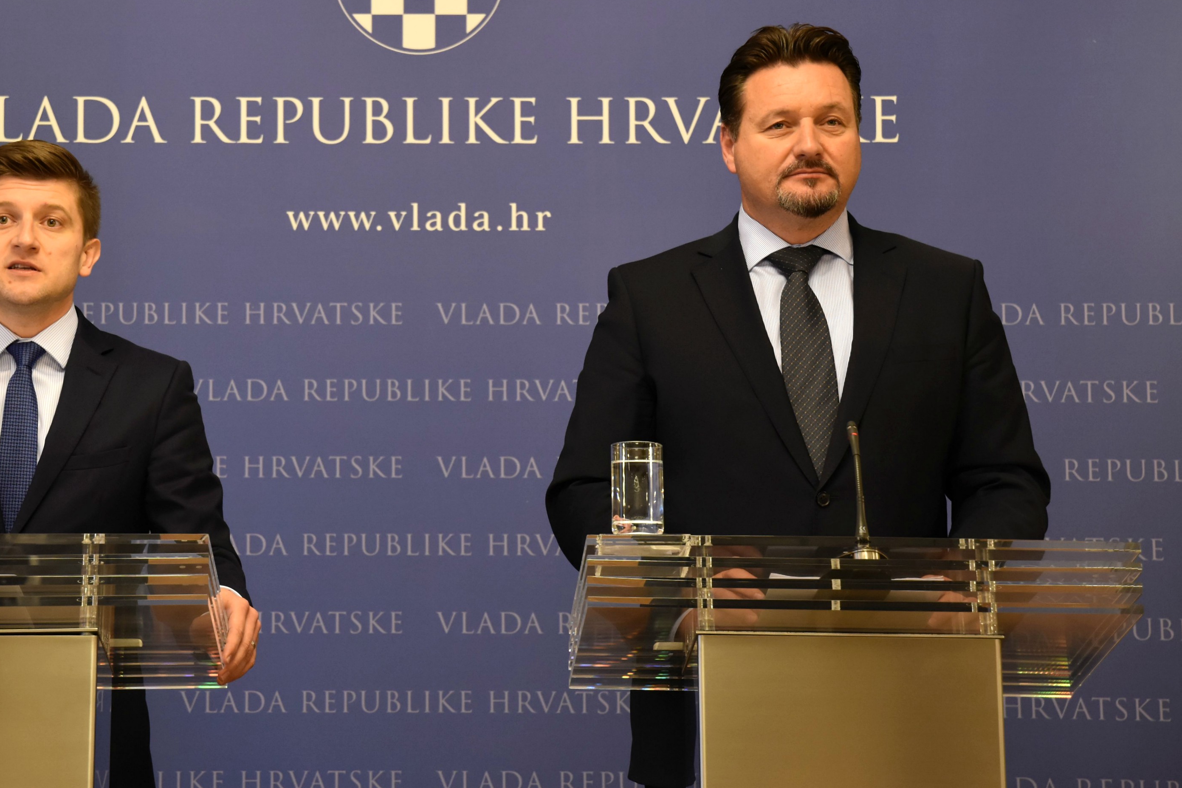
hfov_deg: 21.1
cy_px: 311
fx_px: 3152
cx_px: 371
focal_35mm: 96
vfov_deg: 14.2
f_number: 4
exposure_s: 1/60
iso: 800
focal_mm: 46
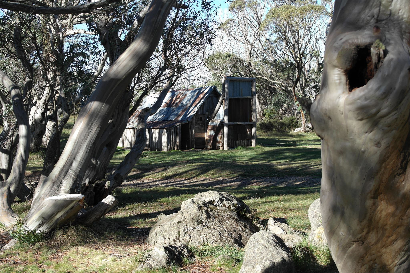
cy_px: 136
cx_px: 205
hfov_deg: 40.3
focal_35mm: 49
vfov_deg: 27.5
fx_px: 558
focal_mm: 32
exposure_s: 1/160
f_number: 5.6
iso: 100
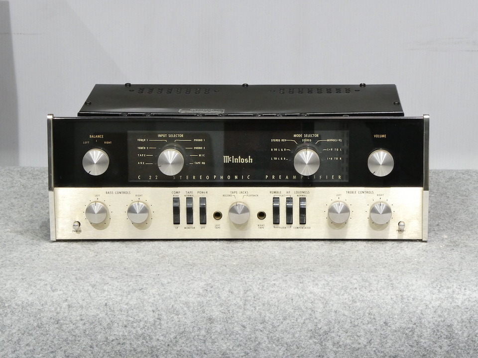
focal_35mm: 135
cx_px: 239
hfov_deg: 14.6
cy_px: 179
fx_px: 1864
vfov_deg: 11.0
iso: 400
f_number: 6.3
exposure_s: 1/8
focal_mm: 24.2
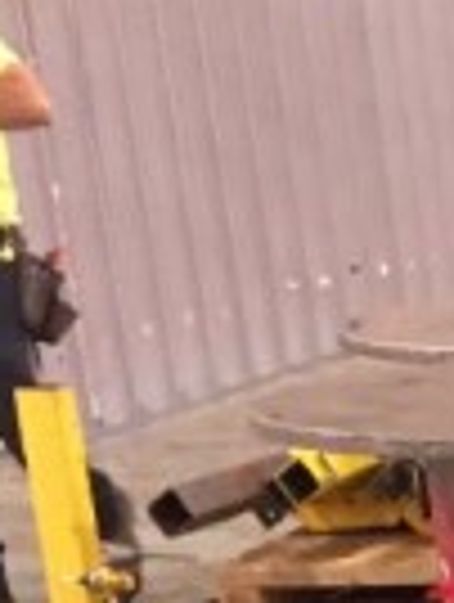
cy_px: 1328
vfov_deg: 10.6
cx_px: 1200
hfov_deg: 8.1
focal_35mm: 166
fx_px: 2894
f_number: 2.2
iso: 250
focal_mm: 4.15
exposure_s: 1/30
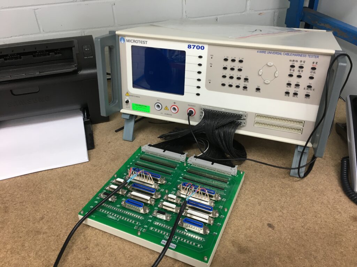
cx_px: 178
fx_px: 299
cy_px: 134
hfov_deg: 61.7
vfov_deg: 48.2
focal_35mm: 29
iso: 100
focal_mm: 4.15
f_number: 2.2
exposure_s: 1/33
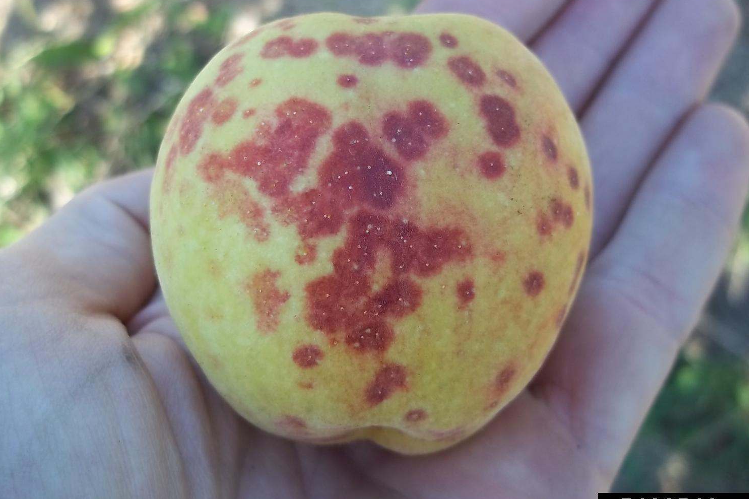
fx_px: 811
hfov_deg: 49.6
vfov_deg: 34.2
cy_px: 228
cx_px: 363
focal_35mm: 39
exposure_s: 1/160
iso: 80
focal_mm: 6.5
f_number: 3.1
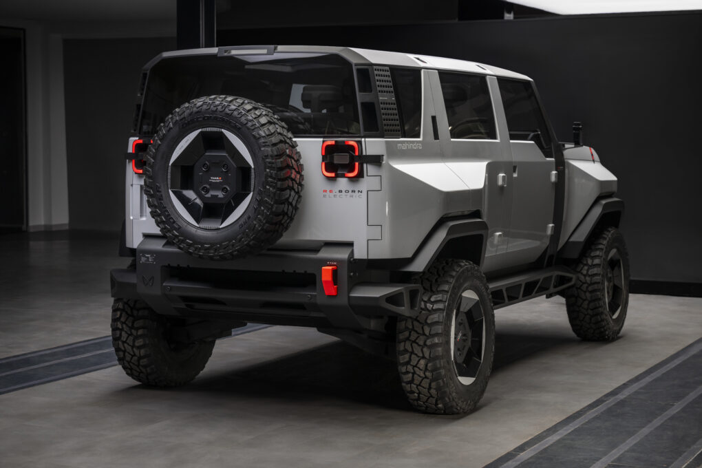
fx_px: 1365
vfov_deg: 19.5
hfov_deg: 28.8
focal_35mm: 70
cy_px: 234
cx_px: 351
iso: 640
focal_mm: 70
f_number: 5.6
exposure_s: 1/30
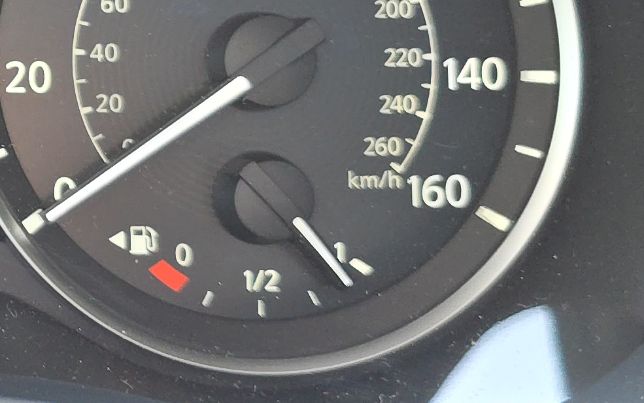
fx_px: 1738
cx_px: -306
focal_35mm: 99
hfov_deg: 18.7
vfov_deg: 13.0
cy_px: 1
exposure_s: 1/120
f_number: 1.7
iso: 100
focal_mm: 6.3
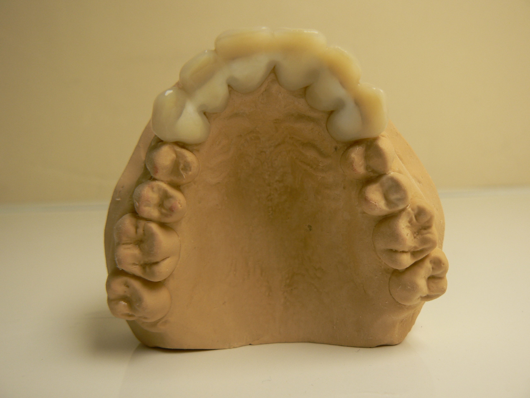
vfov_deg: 39.7
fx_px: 551
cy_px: 199
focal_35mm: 36
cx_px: 265
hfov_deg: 51.4
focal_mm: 6
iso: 80
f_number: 4
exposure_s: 1/80
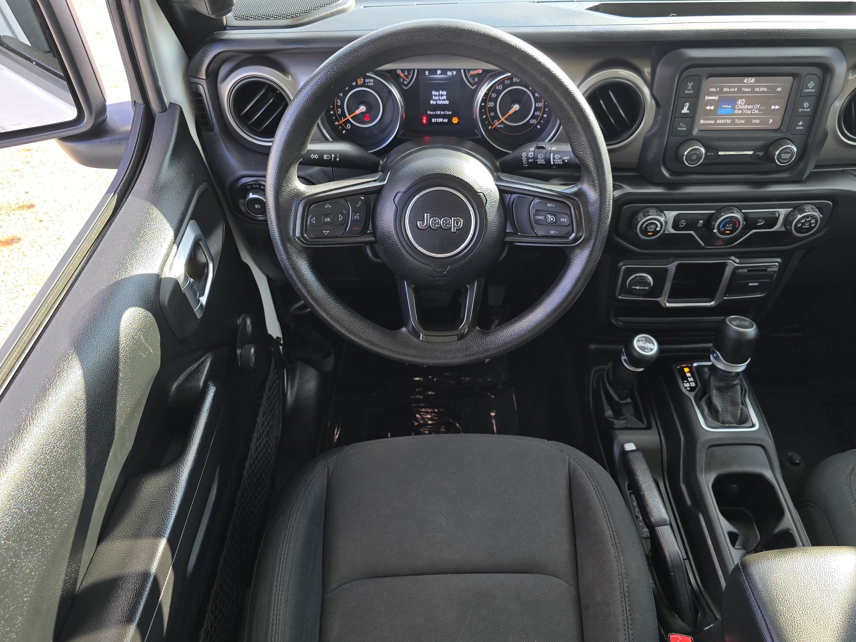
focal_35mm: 26
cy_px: 322
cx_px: 442
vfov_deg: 53.1
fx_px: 643
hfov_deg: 67.3
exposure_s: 1/180
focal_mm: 6.3
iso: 40
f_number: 1.7
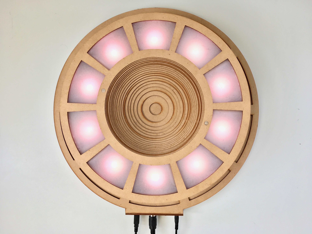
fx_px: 261
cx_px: 156
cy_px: 117
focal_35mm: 29
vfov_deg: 48.2
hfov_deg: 61.7
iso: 32
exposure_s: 1/60
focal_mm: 4.15
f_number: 2.2
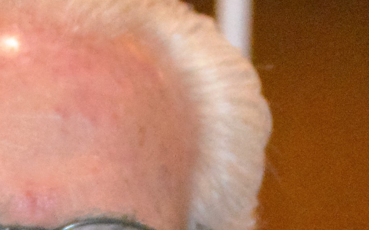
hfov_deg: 3.8
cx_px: 2
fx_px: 5494
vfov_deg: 2.4
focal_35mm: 546
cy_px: 638
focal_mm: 55
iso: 3200
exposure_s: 1/60
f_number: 4
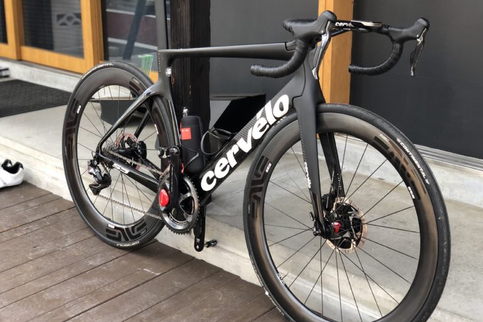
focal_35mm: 55
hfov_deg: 36.3
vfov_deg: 24.6
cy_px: 143
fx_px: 738
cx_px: 240
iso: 25
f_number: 2.4
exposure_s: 1/120
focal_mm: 6
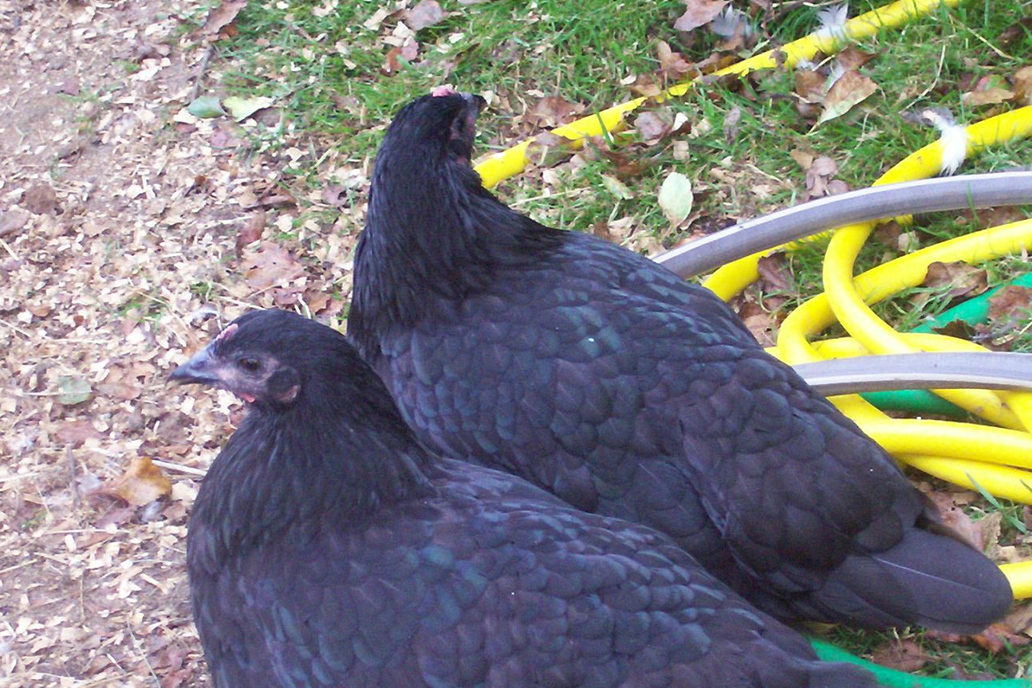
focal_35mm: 135
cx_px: 582
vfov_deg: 10.2
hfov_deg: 15.2
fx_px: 3870
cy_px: 473
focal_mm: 13.5
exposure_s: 1/56
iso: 160
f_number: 4
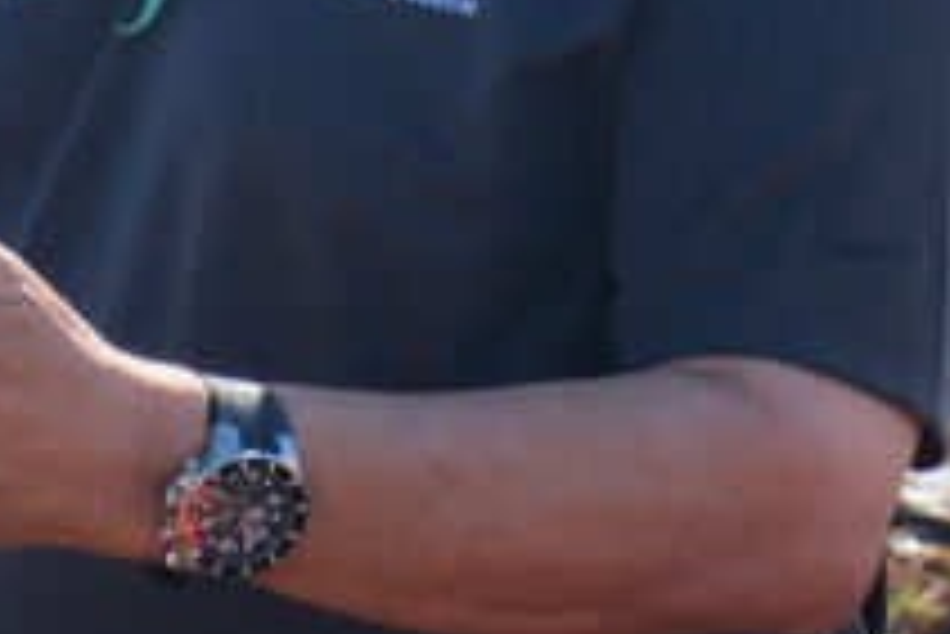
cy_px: -378
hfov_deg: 4.9
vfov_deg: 3.3
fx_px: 11143
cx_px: 383
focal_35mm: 422
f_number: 5
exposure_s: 1/1000
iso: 1250
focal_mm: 38.8
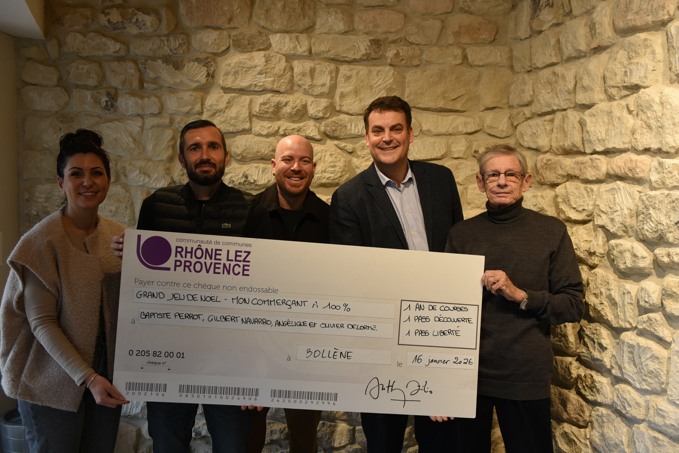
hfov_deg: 54.4
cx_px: 340
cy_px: 226
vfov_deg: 37.9
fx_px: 660
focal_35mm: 35
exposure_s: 1/100
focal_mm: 35
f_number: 5
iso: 200
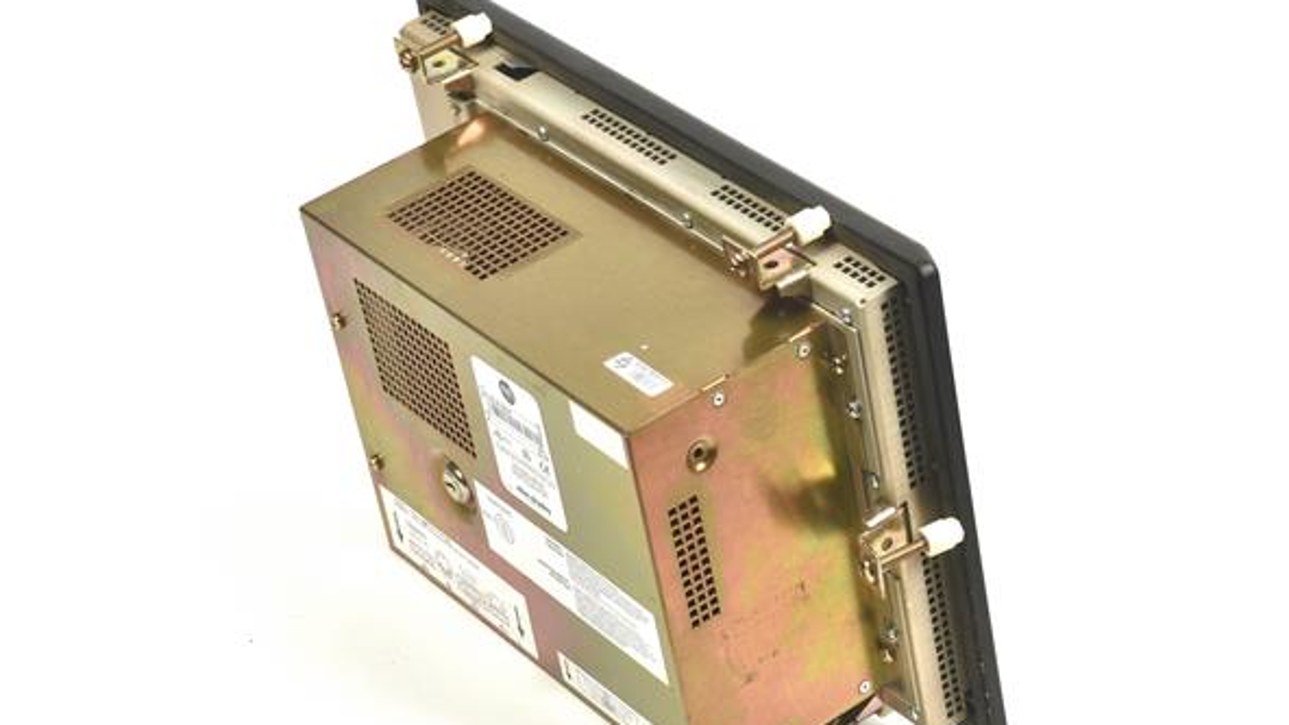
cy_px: 385
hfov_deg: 24.3
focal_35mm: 88
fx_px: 2992
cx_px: 644
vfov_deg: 13.8
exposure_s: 1/200
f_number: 13
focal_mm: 55
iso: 200
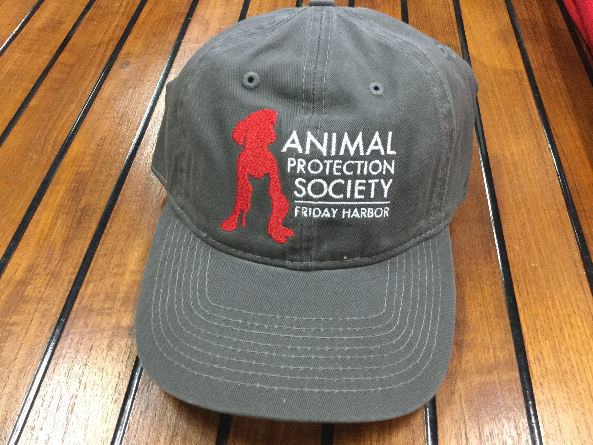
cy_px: 222
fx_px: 531
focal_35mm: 31
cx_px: 296
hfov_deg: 58.4
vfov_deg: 45.4
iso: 200
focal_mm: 3.3
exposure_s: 1/20
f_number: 2.4
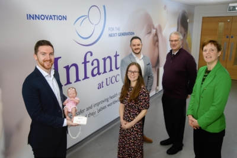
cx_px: 118
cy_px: 79
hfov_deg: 55.8
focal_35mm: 34
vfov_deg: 38.9
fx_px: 224
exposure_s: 1/60
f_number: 8
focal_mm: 34
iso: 640
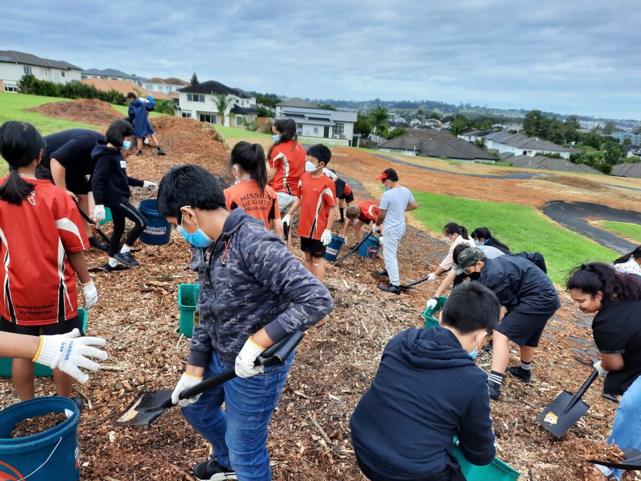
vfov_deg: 54.9
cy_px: 240
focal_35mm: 25
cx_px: 320
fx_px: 463
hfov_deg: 69.4
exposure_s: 1/337
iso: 32
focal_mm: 4.6
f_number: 2
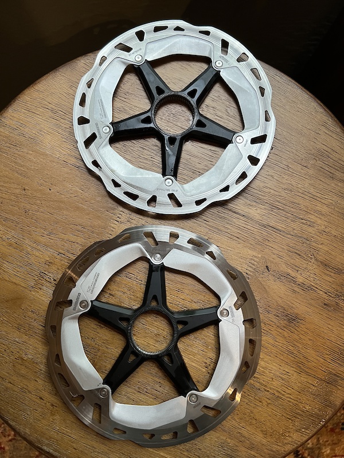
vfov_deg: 67.3
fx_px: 345
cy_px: 229
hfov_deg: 53.1
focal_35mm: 26
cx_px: 172
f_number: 1.5
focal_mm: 5.7
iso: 250
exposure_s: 1/60
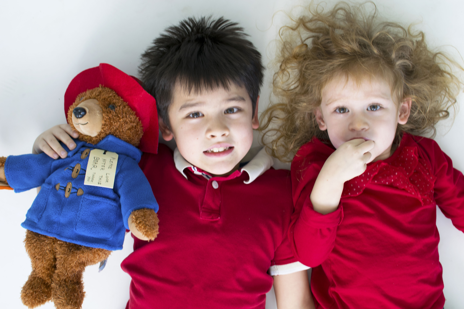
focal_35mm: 52
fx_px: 677
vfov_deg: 25.8
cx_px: 232
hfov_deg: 37.9
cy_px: 154
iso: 200
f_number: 4
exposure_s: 1/10
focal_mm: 35
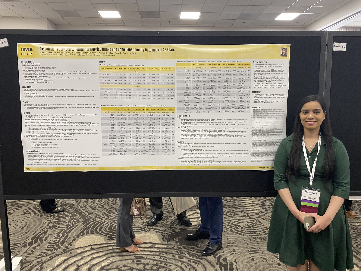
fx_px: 271
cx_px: 180
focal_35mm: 26
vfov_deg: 53.1
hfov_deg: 67.3
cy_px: 136
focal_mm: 4.25
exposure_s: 1/60
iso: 125
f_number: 1.8
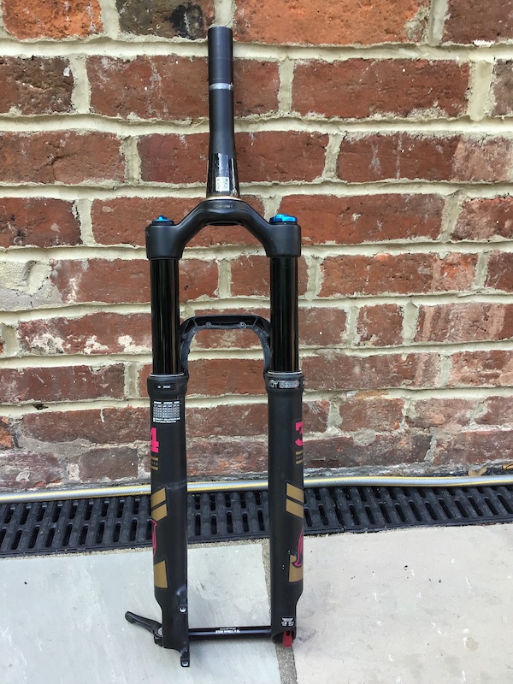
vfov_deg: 58.4
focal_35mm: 31
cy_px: 342
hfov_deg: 45.4
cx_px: 256
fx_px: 613
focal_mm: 3.3
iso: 32
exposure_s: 1/50
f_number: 2.4
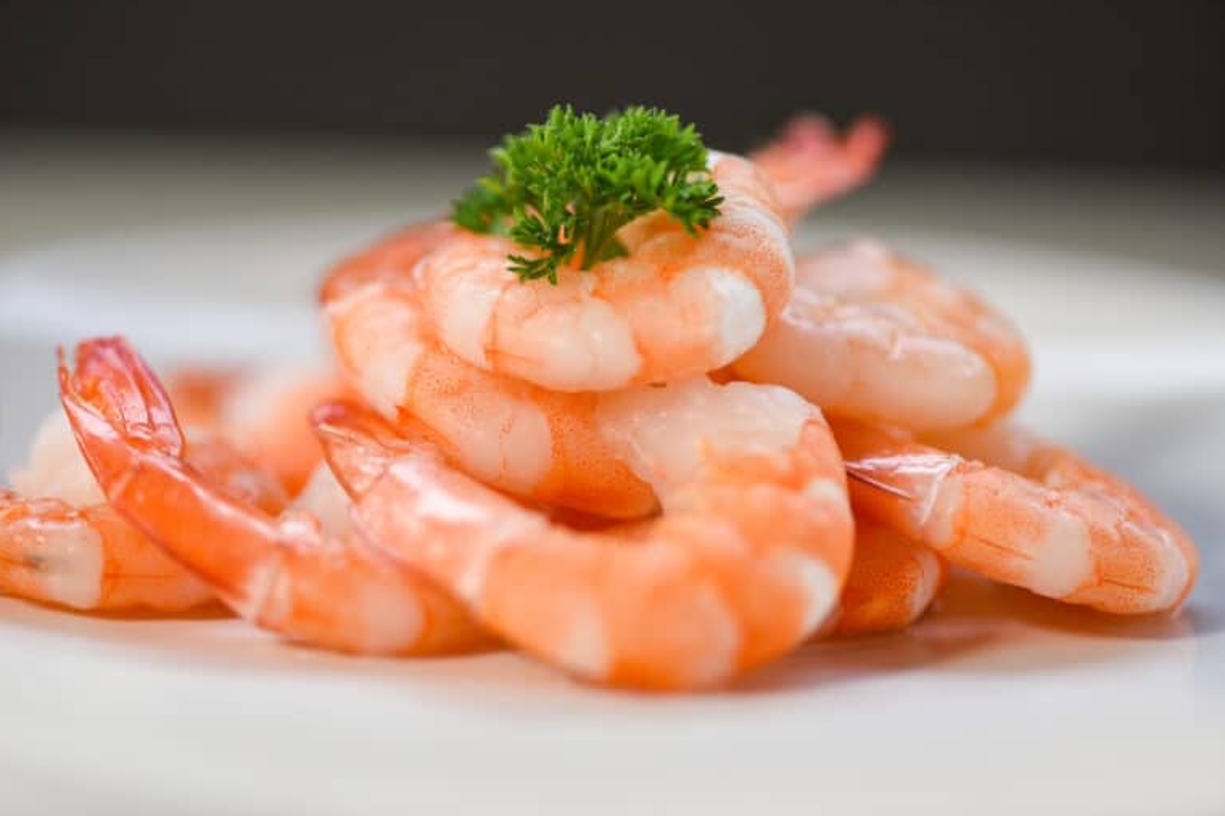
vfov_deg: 12.9
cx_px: 615
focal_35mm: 106
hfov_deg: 19.3
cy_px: 406
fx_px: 3606
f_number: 4
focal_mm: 105
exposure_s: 1/250
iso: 400
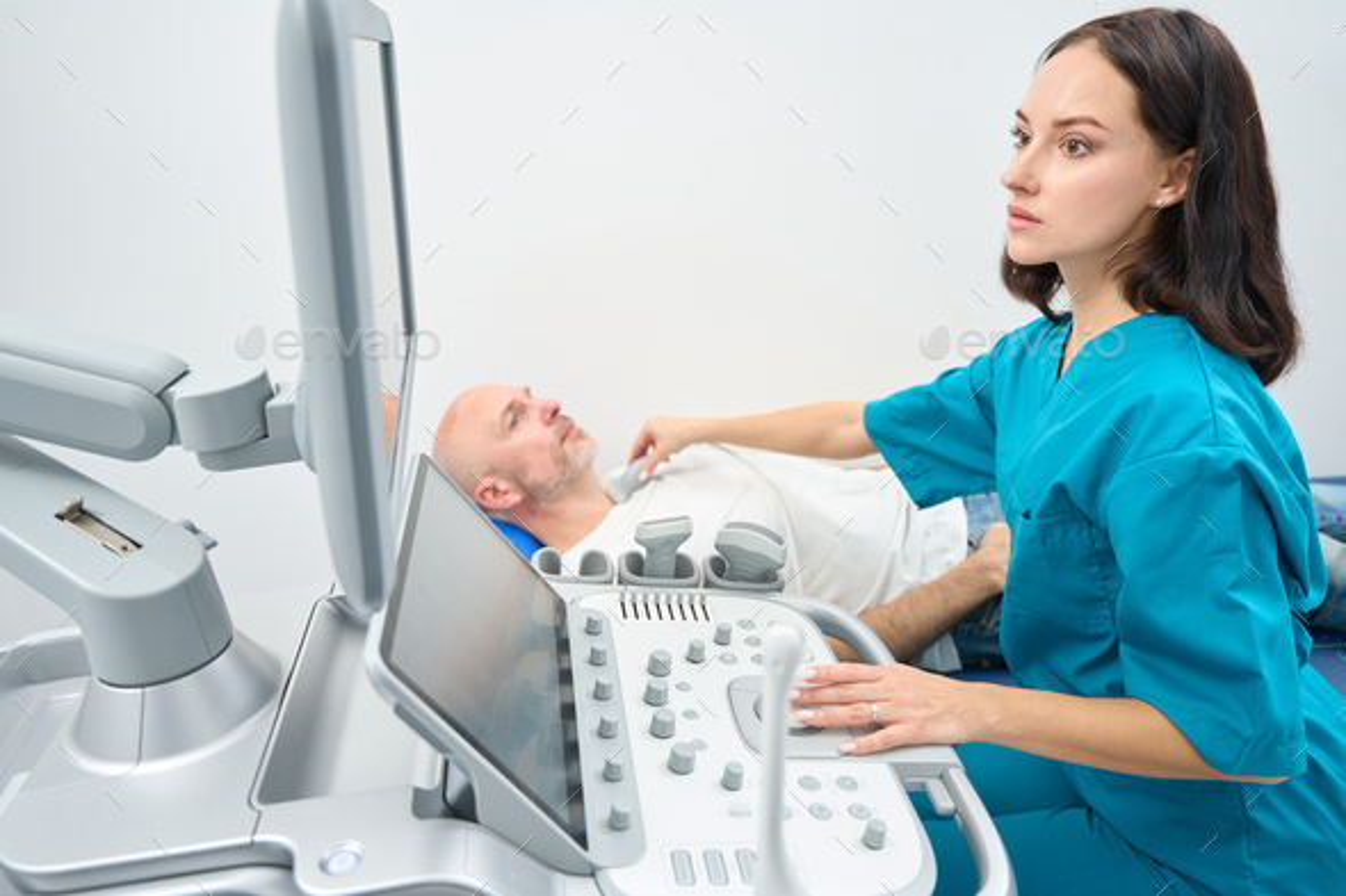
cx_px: 673
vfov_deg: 47.6
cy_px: 448
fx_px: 1017
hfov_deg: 67.0
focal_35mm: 27
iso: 100
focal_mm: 27.2
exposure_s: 1/250
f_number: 2.8
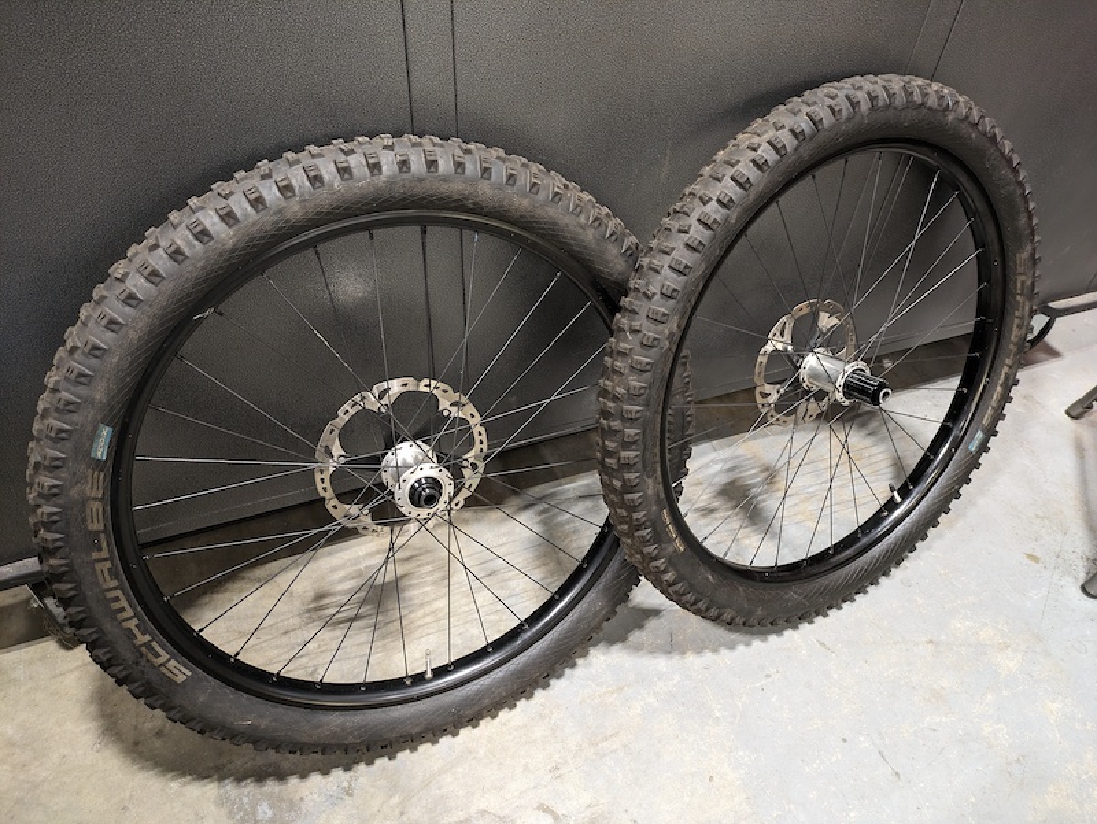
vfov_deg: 54.9
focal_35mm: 25
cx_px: 548
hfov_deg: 69.4
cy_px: 412
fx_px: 793
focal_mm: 5.43
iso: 199
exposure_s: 1/24
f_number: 1.89
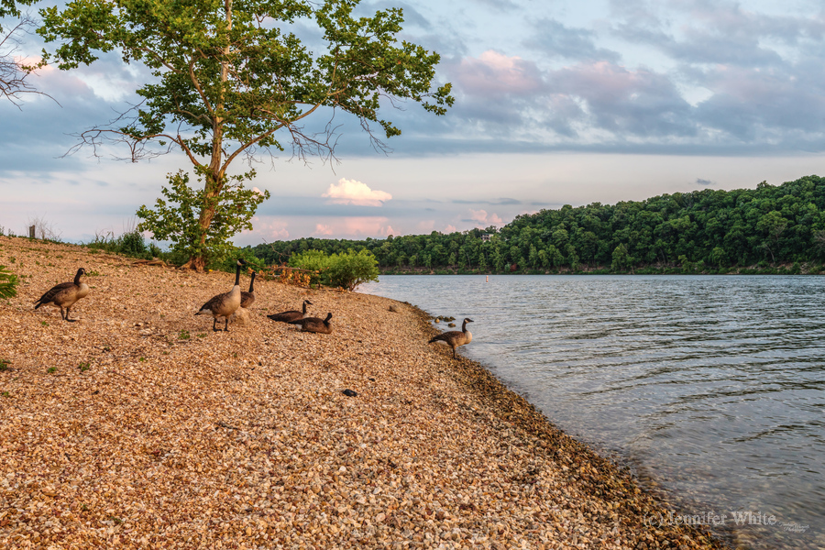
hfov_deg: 61.9
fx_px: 687
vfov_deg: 43.6
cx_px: 412
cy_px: 275
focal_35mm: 30
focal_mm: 30
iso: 200
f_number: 14
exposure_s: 1/20
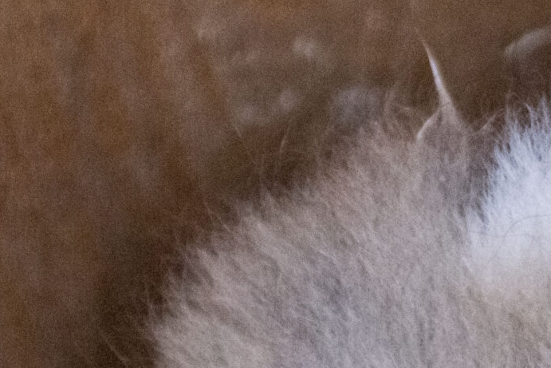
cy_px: 447
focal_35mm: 972
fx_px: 14877
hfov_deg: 2.1
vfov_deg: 1.4
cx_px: 667
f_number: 6
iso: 6400
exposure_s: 1/160
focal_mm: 175
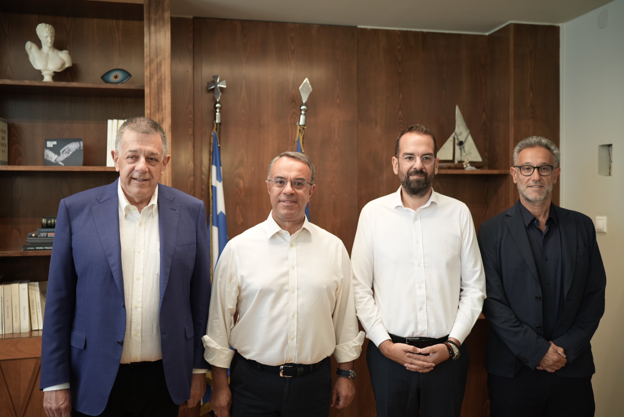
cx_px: 312
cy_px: 208
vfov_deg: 36.0
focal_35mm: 37
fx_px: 642
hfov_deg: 51.9
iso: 640
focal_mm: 37
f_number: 2
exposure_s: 1/125
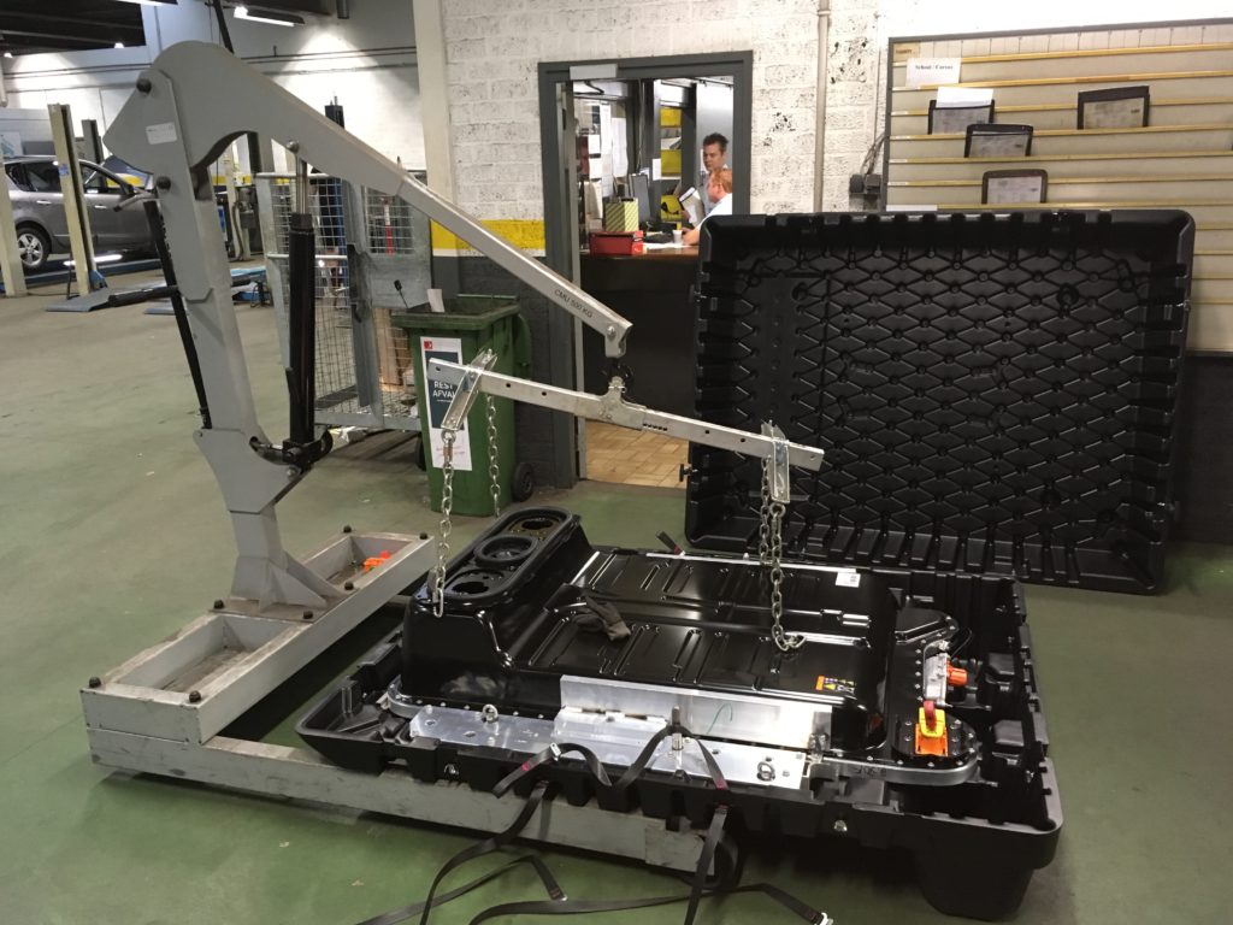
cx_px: 616
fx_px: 1033
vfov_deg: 48.2
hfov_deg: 61.7
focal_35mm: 29
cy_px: 462
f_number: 2.2
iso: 250
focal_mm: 4.15
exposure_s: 1/33
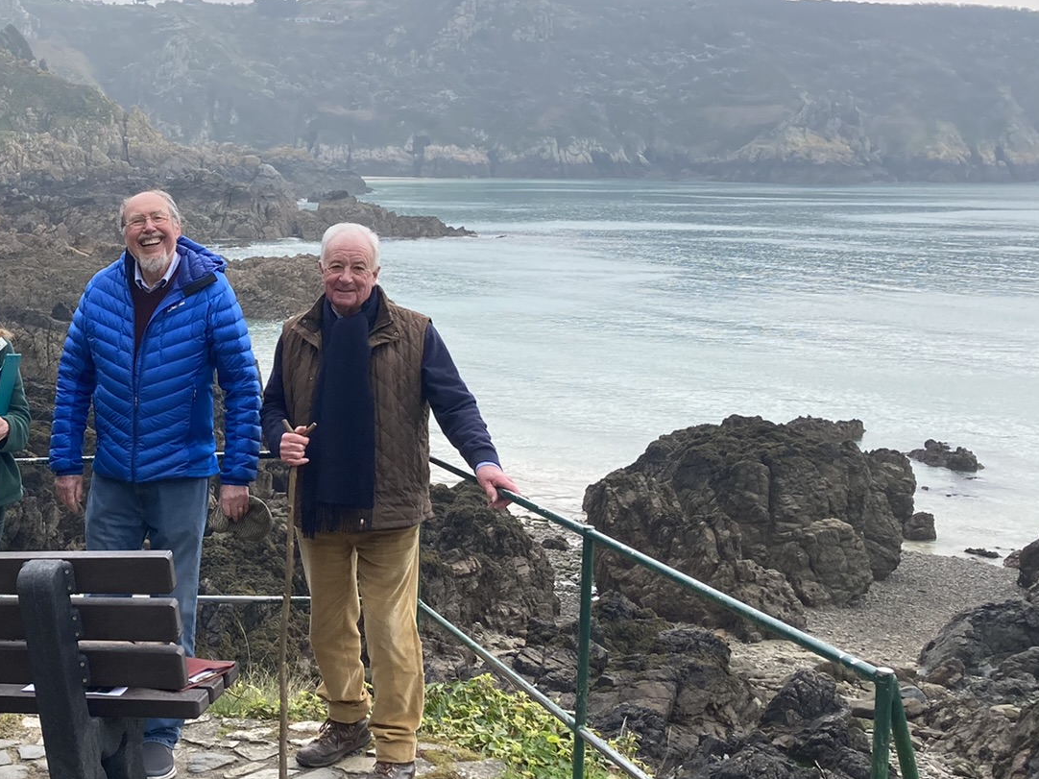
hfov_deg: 34.1
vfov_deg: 27.5
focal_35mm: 53
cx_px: 97
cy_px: 366
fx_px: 1590
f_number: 1.8
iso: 20
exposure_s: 1/952
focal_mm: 3.99
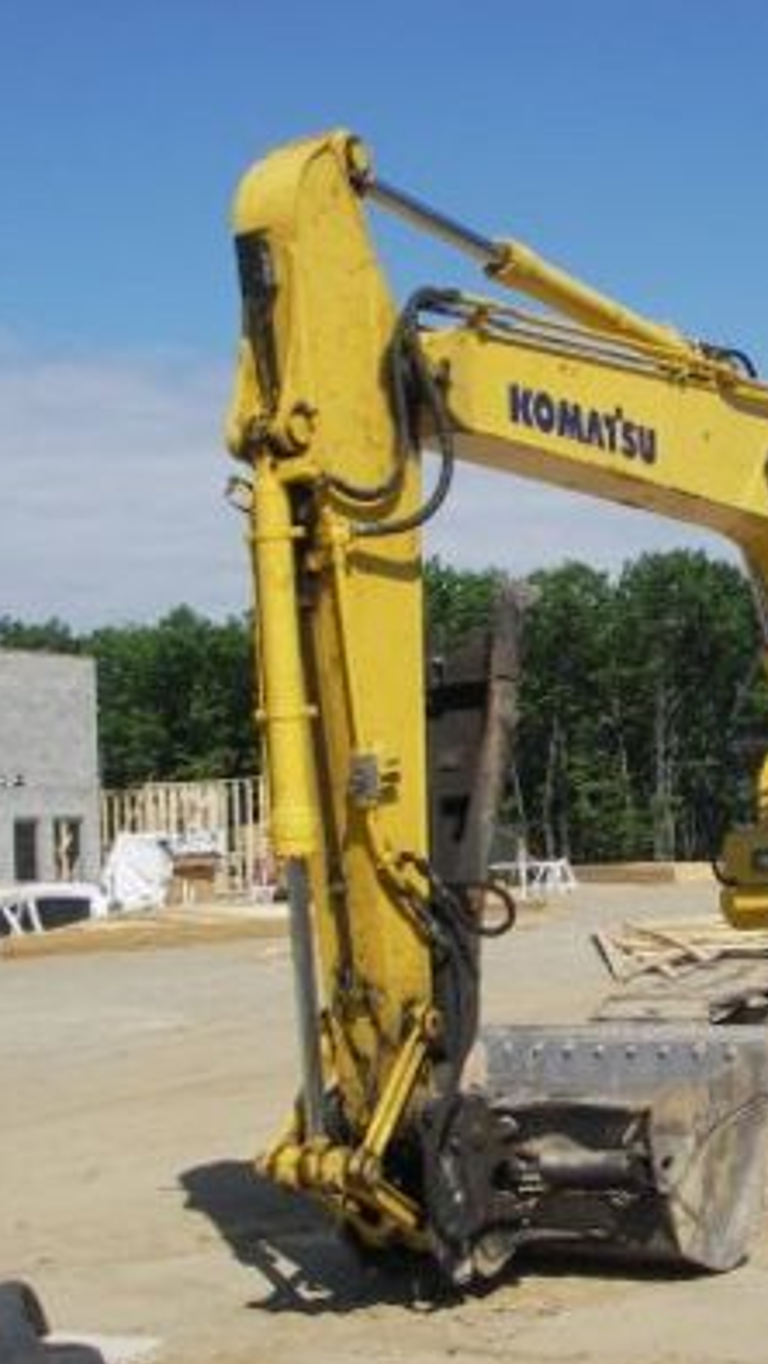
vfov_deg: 37.2
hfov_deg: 20.8
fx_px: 2025
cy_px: 685
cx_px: 746
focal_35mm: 56
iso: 50
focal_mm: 6.3
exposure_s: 1/250
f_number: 6.6
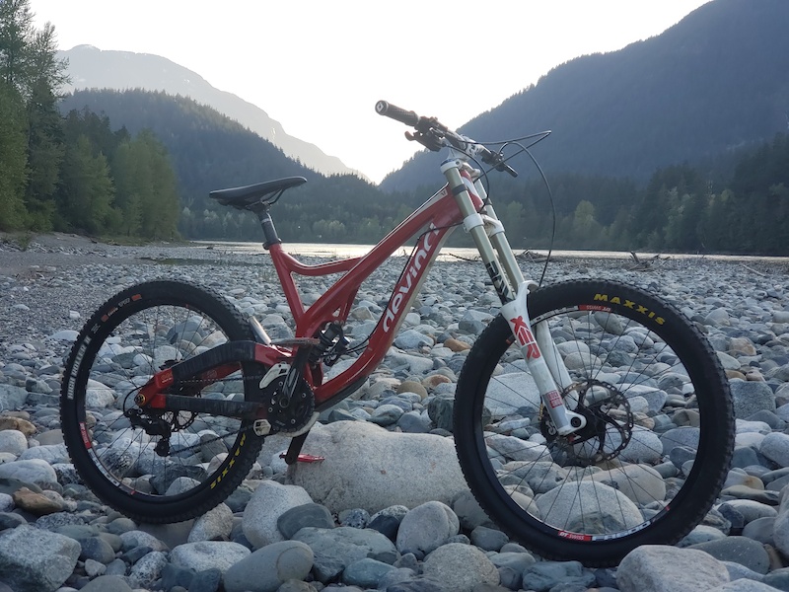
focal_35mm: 52
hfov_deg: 36.8
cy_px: 296
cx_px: 394
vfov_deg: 28.0
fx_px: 1185
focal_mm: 6
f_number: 2.4
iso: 32
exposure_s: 1/181
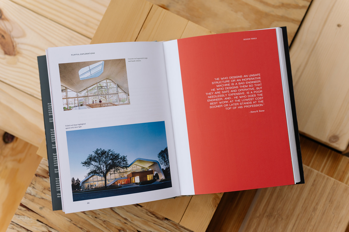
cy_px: 116
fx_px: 484
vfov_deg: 27.0
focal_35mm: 50
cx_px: 174
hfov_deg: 39.6
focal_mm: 50
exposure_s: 1/160
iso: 500
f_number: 2.8
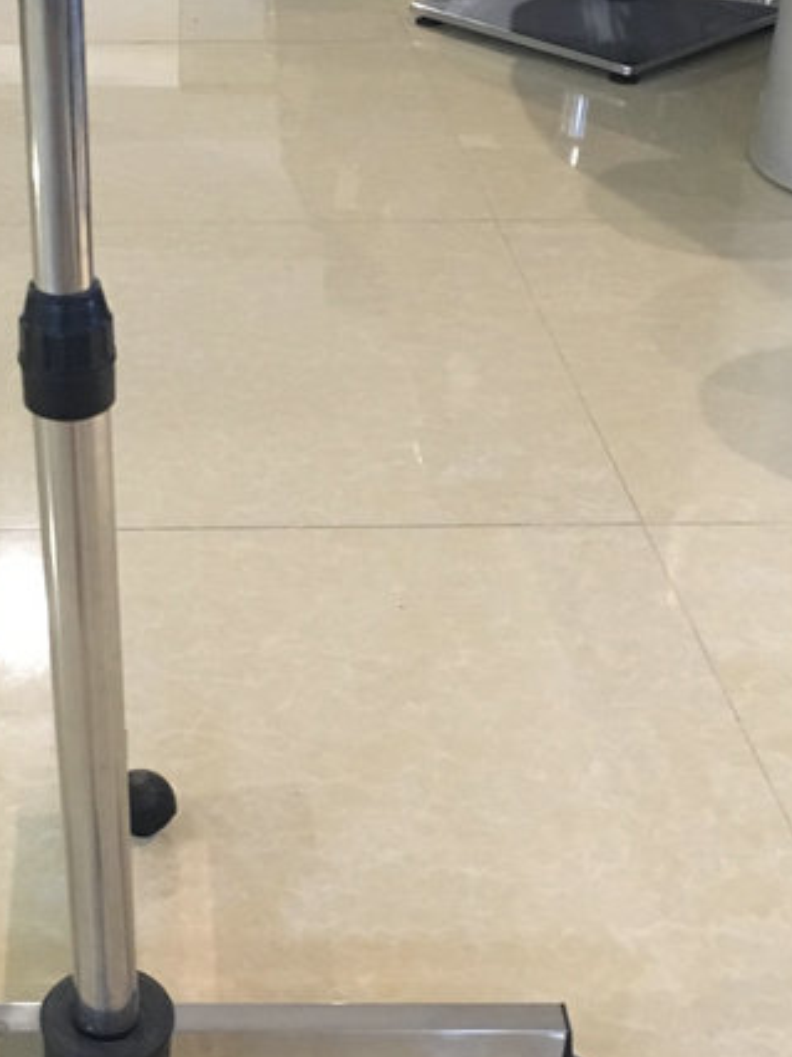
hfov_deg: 24.3
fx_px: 1802
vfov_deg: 32.7
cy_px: 535
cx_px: 117
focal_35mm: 59
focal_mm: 4.15
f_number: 2.2
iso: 400
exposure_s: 1/17
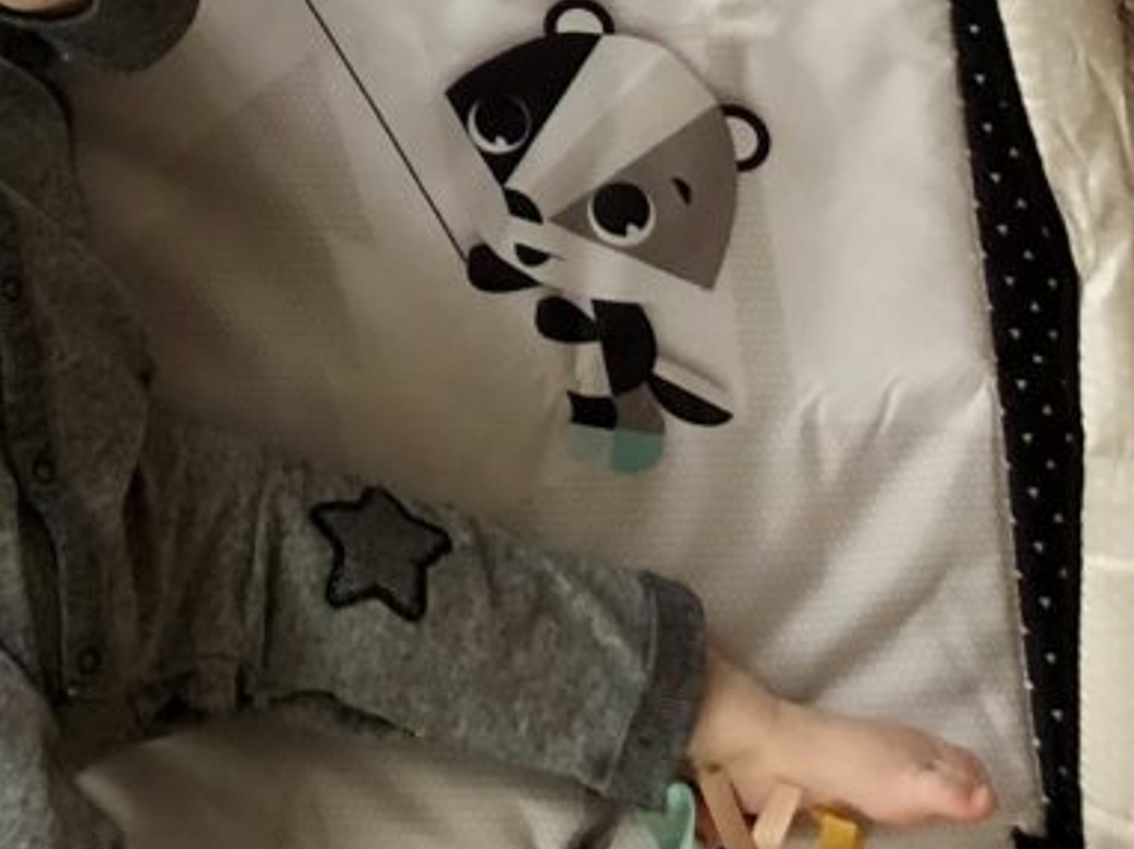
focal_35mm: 88
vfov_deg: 16.3
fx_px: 2881
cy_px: -89
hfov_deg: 21.4
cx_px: -27
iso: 320
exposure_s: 1/40
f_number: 1.8
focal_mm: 3.99
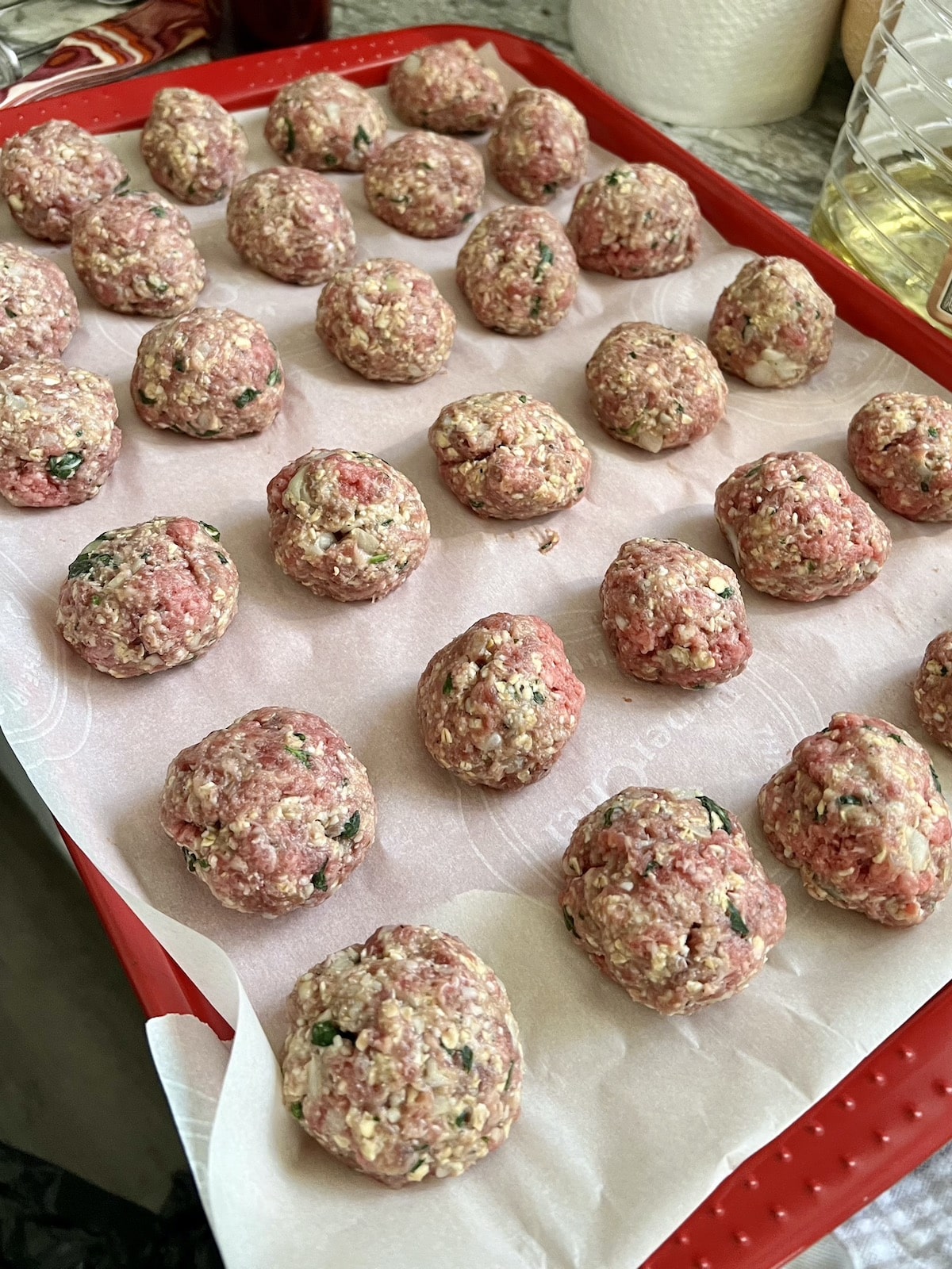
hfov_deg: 53.1
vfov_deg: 67.3
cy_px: 634
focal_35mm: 26
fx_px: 953
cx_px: 476
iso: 125
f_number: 1.5
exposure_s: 1/66
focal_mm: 5.7
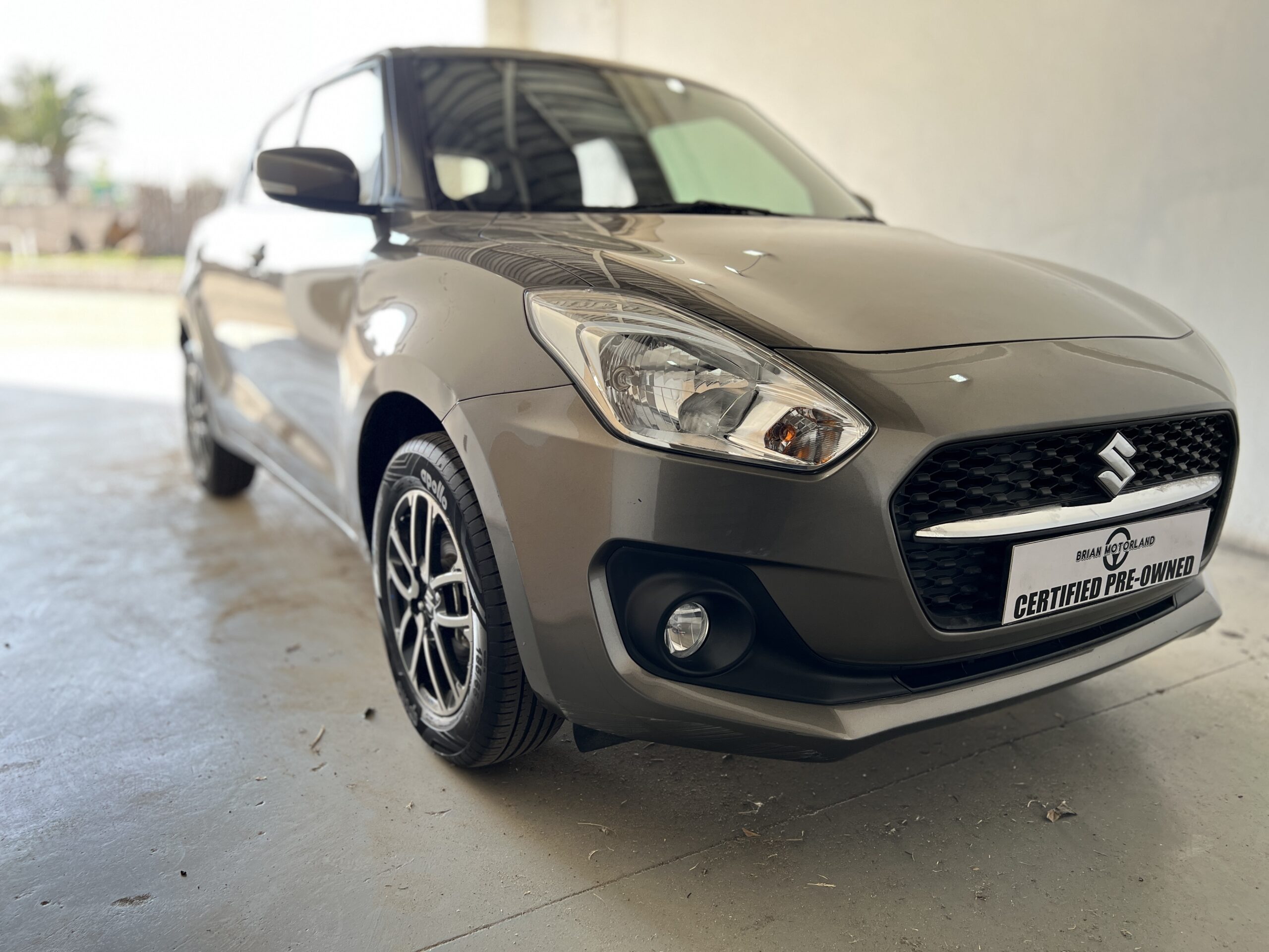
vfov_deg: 53.1
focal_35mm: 26
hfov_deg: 67.3
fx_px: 953
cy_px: 476
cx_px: 634
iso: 64
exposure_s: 1/167
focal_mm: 5.7
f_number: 1.5
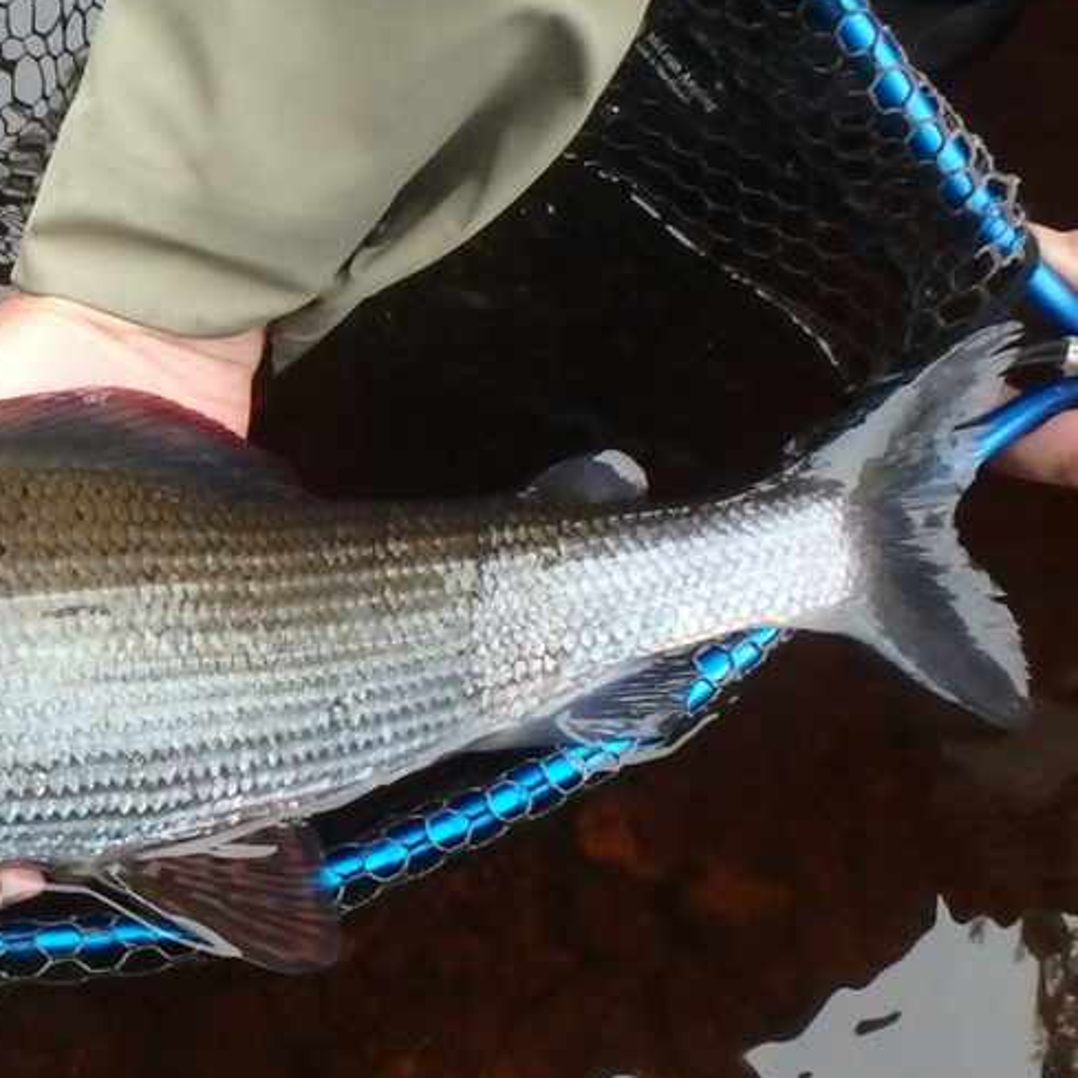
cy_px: 590
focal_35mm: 38
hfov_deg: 40.4
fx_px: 1339
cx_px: 99
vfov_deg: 43.8
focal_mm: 3.7
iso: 640
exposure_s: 1/500
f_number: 3.5
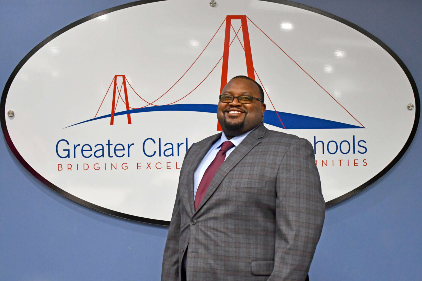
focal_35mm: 54
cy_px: 140
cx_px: 211
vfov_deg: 25.1
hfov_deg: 36.9
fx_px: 633
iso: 2200
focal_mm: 36
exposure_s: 1/125
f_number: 4.8
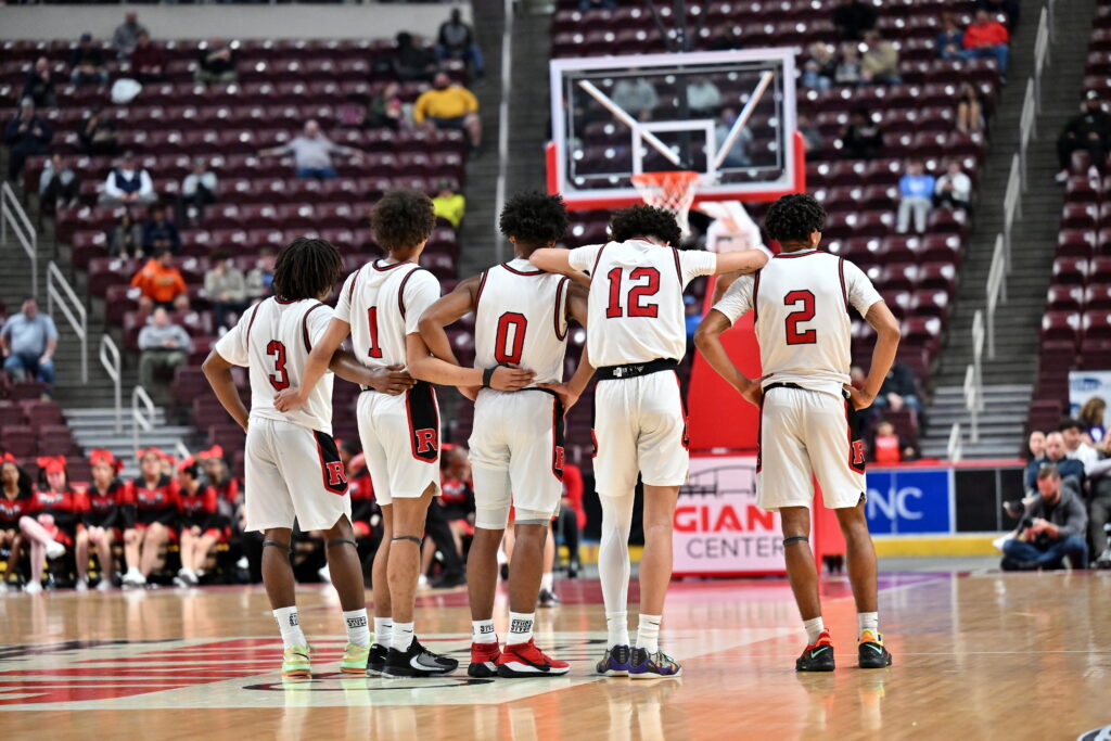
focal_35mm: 130
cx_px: 556
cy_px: 370
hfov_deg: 15.8
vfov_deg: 10.6
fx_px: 4012
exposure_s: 1/1000
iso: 3200
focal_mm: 130
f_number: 3.2
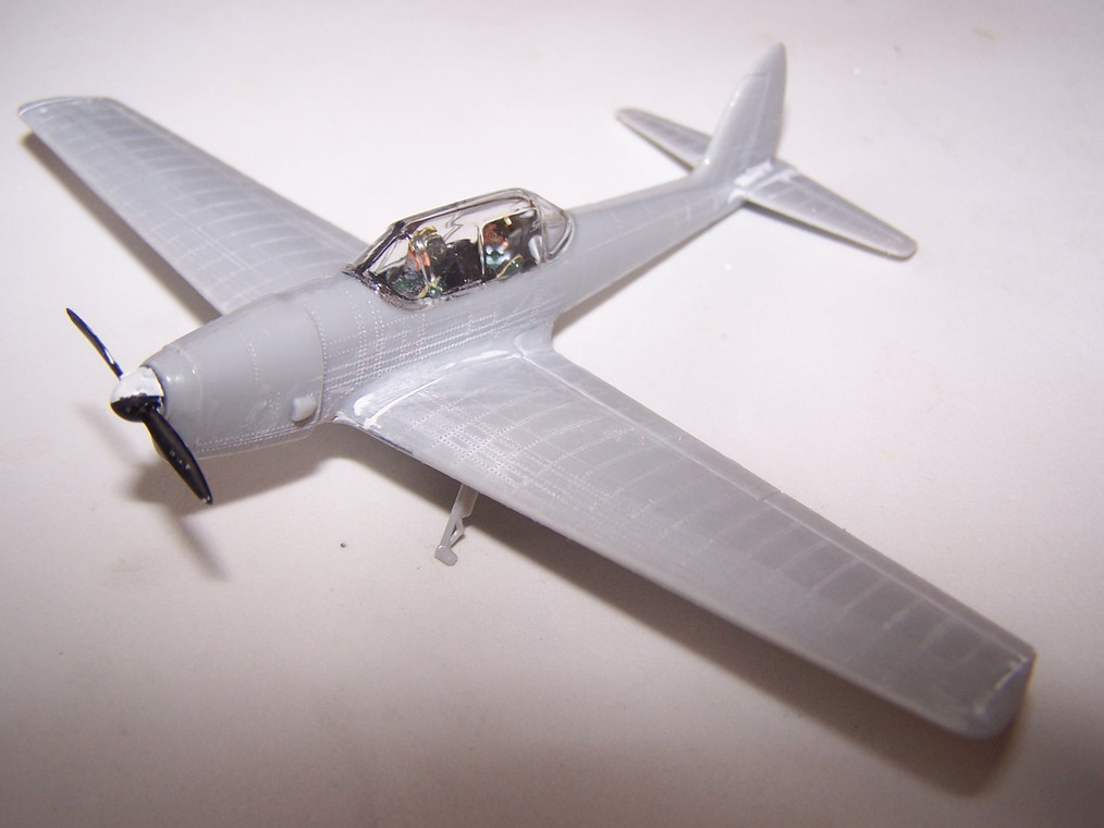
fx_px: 1275
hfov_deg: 46.8
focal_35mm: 40
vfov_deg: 35.9
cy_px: 398
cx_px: 563
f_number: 2.8
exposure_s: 1/60
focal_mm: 6.3
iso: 80
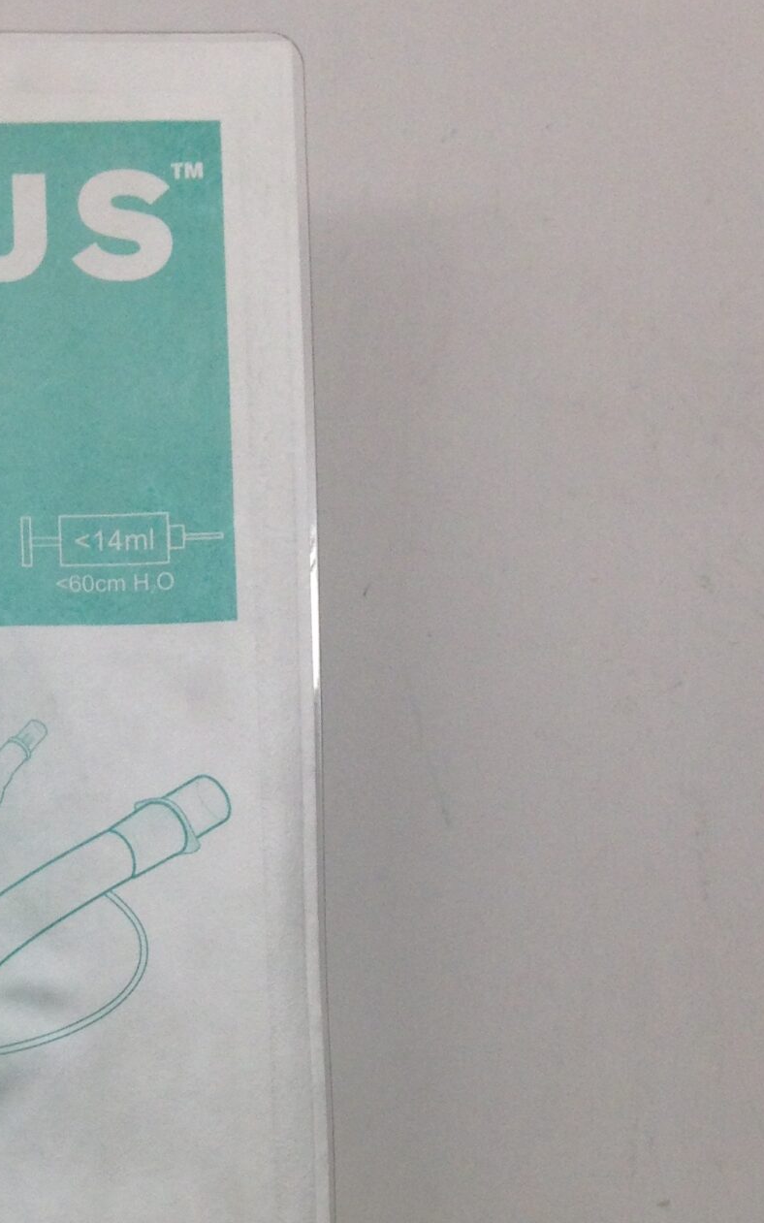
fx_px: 2366
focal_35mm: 71
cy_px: 1114
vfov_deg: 27.8
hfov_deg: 17.7
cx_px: -70
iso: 80
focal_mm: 4.12
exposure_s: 1/120
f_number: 2.4
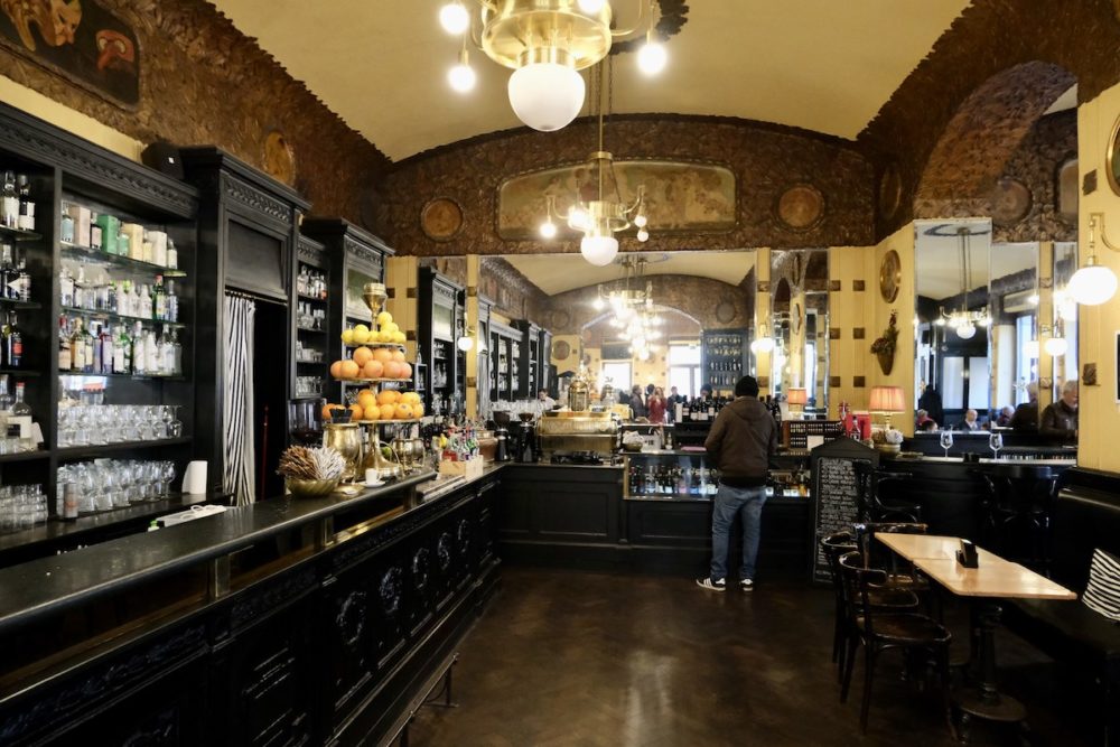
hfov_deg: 76.1
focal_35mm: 23
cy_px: 374
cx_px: 560
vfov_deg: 55.1
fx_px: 716
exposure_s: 1/100
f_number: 3.5
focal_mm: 15
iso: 5000
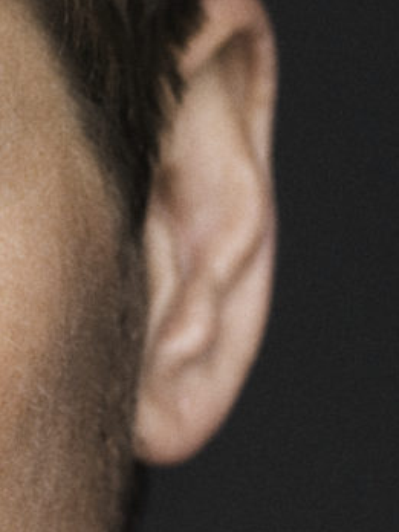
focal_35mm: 556
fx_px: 8545
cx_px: -330
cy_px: 743
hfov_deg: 2.7
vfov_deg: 3.6
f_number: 5
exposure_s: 1/160
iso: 100
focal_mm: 105
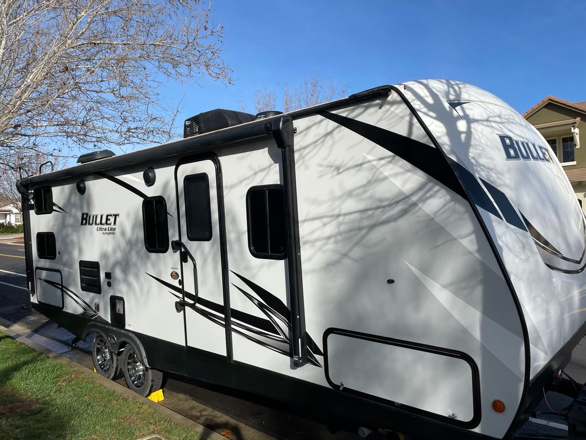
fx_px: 440
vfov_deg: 53.1
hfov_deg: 67.3
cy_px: 220
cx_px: 293
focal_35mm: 26
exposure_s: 1/4000
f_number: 1.6
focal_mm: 4.2
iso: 32
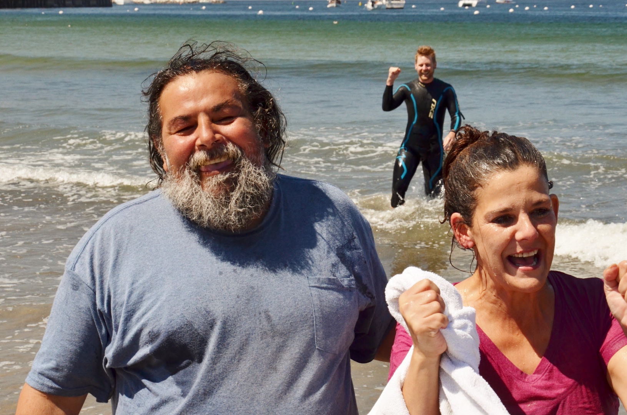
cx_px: 314
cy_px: 208
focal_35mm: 75
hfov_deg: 27.0
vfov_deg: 18.1
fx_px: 1303
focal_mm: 50
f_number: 13
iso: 500
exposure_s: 1/640
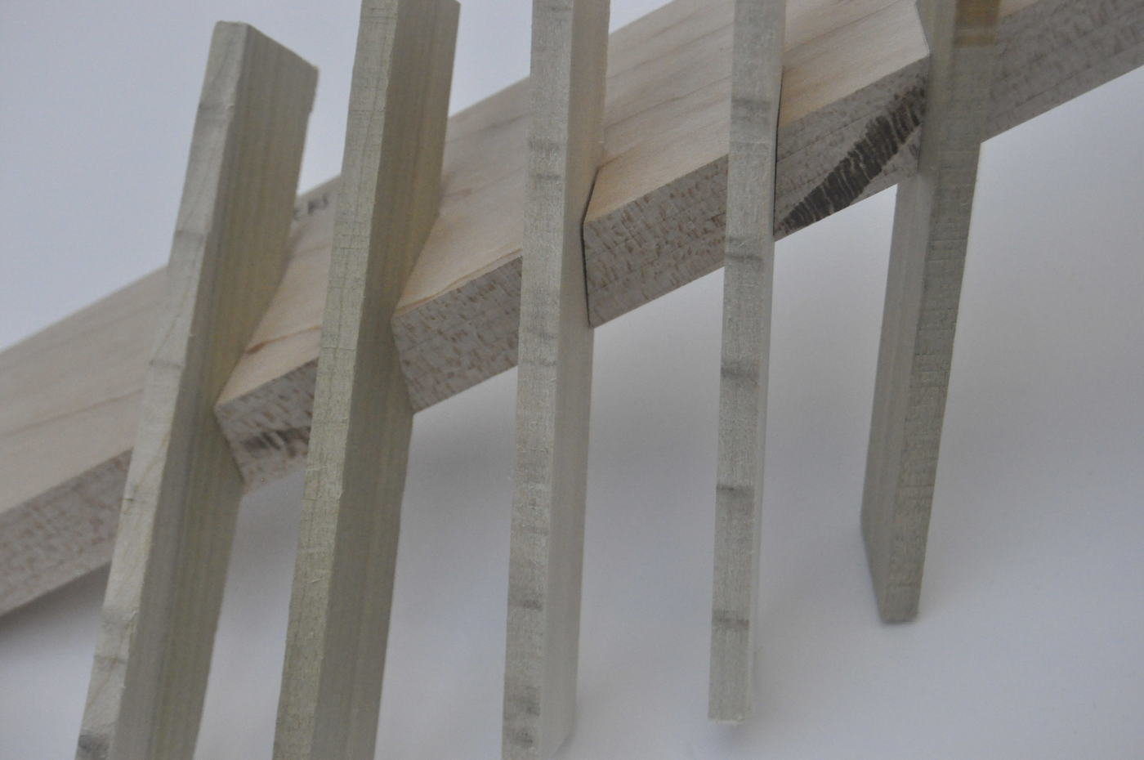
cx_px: 572
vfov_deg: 16.5
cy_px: 380
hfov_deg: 24.6
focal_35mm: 82
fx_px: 2619
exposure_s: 1/200
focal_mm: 55
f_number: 7.1
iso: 3200
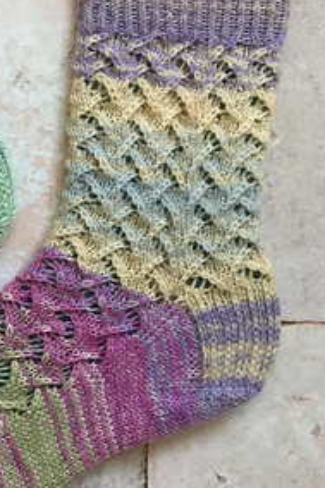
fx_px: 922
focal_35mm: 68
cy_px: 119
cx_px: -53
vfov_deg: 29.2
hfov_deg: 19.0
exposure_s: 1/17
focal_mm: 4.15
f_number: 2.2
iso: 50
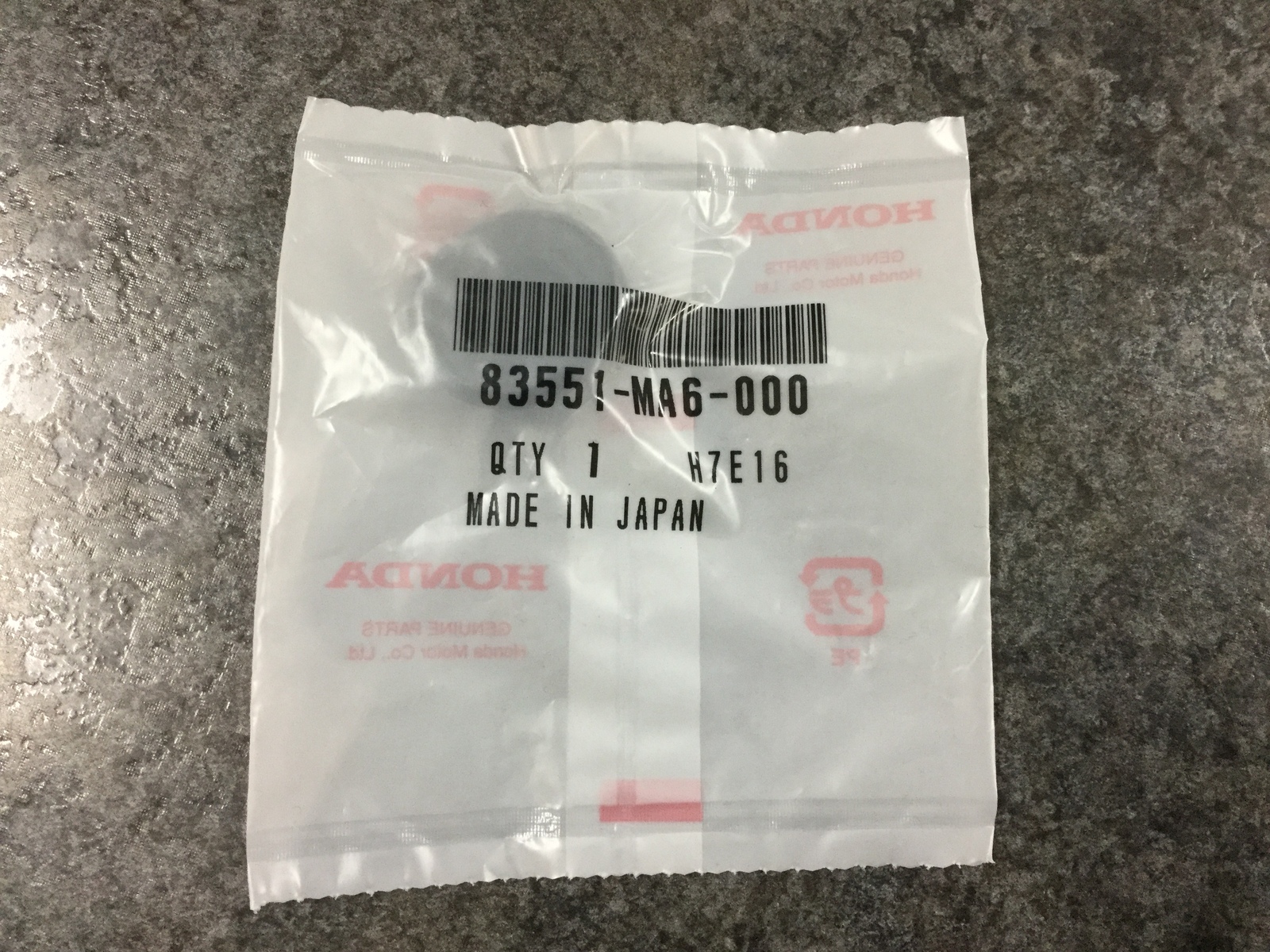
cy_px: 476
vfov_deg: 45.4
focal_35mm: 31
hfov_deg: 58.4
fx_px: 1137
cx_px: 635
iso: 160
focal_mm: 3.3
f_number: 2.4
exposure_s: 1/33
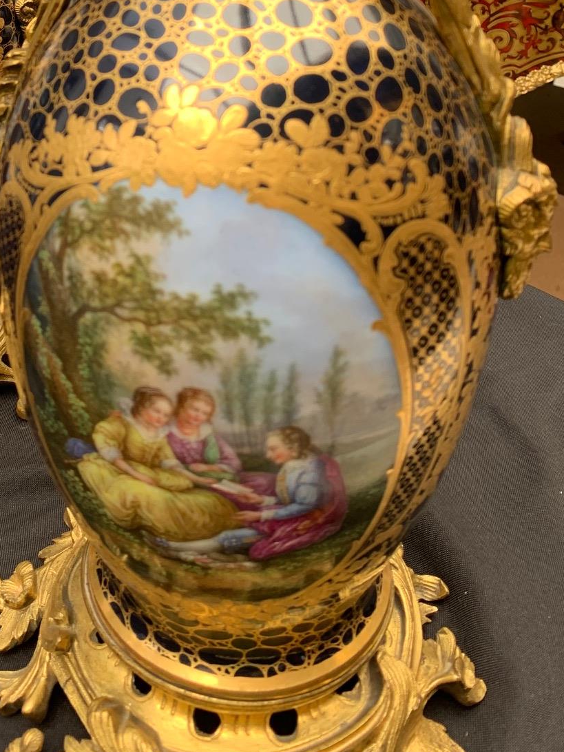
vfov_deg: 37.2
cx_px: 133
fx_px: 1043
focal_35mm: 48
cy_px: 83
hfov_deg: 29.7
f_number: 1.8
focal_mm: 4.25
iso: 50
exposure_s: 1/121
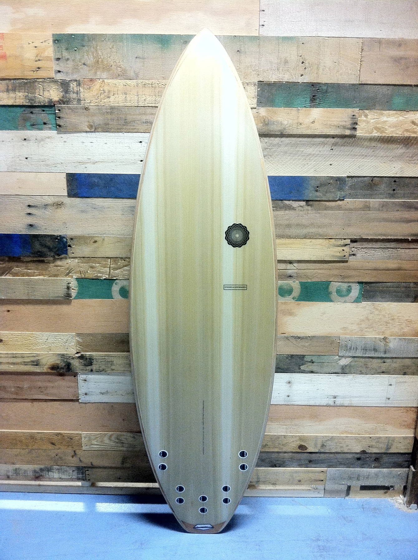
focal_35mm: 35
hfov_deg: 40.6
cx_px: 209
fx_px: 565
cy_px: 280
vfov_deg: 52.7
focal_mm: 3.85
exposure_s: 1/15
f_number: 2.8
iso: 160
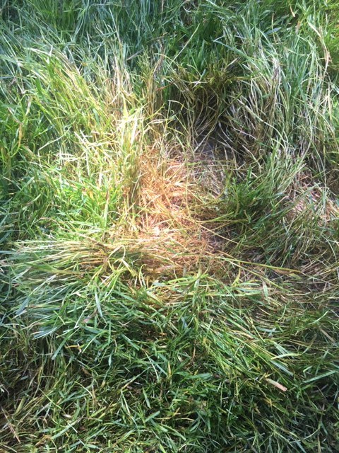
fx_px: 379
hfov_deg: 48.2
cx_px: 170
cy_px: 226
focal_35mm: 29
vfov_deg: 61.7
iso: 25
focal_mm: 4.15
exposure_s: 1/40
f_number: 2.2
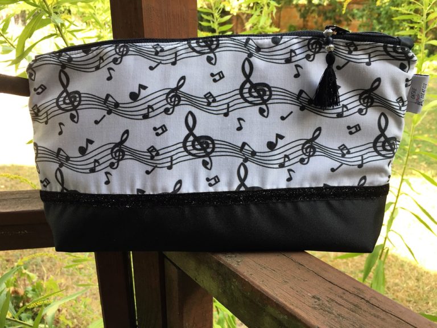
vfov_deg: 48.2
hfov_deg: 61.7
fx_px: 366
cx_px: 218
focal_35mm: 29
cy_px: 164
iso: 40
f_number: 2.2
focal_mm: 4.15
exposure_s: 1/100
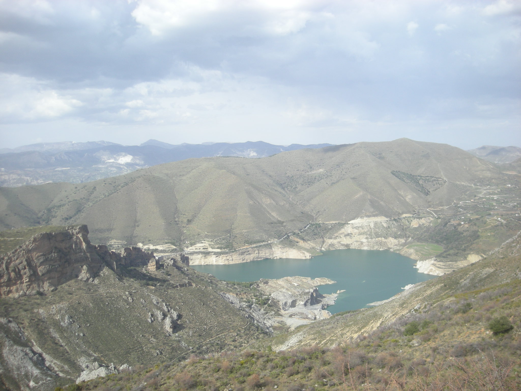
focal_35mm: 35
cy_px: 196
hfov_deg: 52.6
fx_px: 527
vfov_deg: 40.7
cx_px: 260
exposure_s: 1/148
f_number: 5.7
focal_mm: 5.7
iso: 50
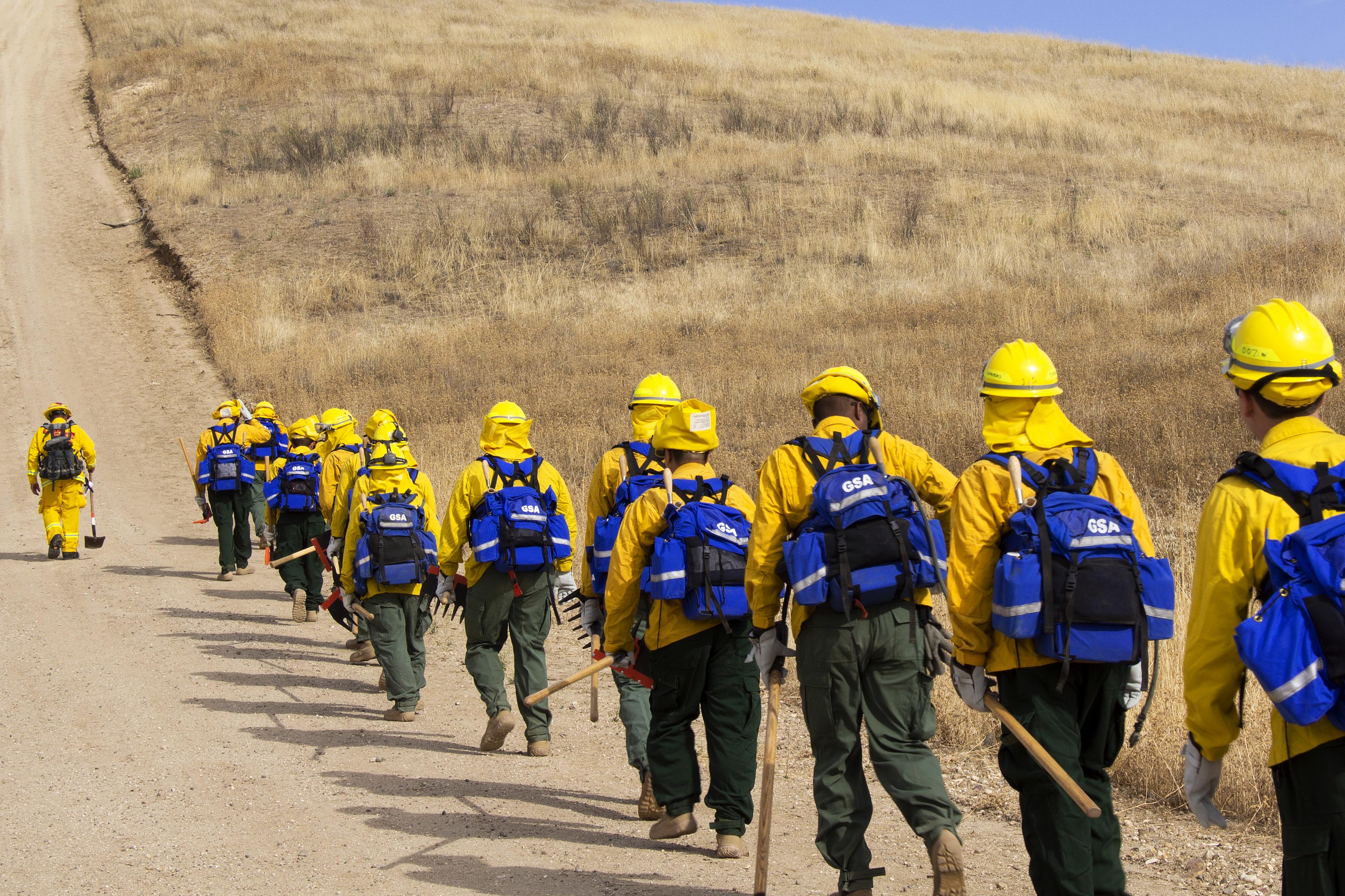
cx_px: 765
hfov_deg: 23.7
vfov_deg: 15.9
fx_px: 3199
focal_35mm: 86
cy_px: 336
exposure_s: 1/125
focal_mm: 45
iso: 100
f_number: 11
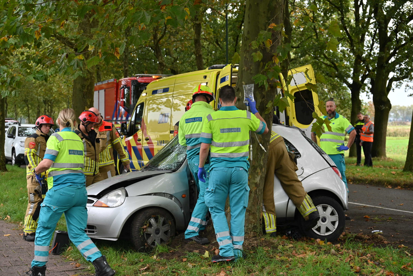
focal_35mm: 67
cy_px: 138
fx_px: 769
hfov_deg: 30.1
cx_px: 206
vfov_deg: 20.3
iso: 800
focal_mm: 67
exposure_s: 1/500
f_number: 6
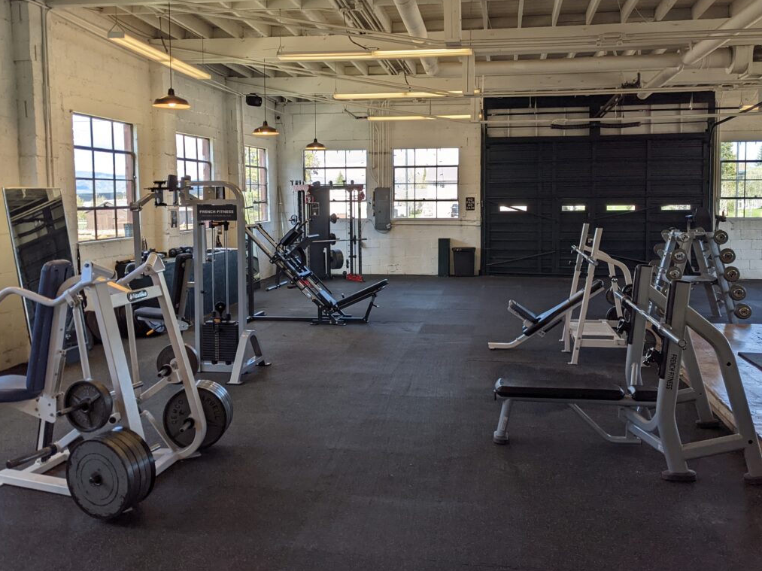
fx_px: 704
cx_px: 372
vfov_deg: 44.0
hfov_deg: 56.8
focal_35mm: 32
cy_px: 244
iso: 49
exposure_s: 1/572
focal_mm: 4.38
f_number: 1.73
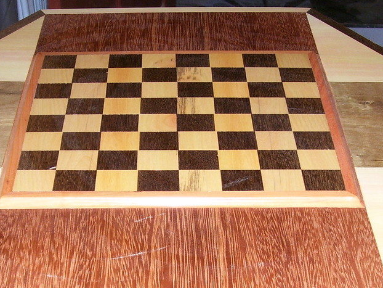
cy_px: 225
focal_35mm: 81
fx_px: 897
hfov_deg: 24.1
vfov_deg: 18.1
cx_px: 177
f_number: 3
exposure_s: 1/60
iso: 125
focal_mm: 7
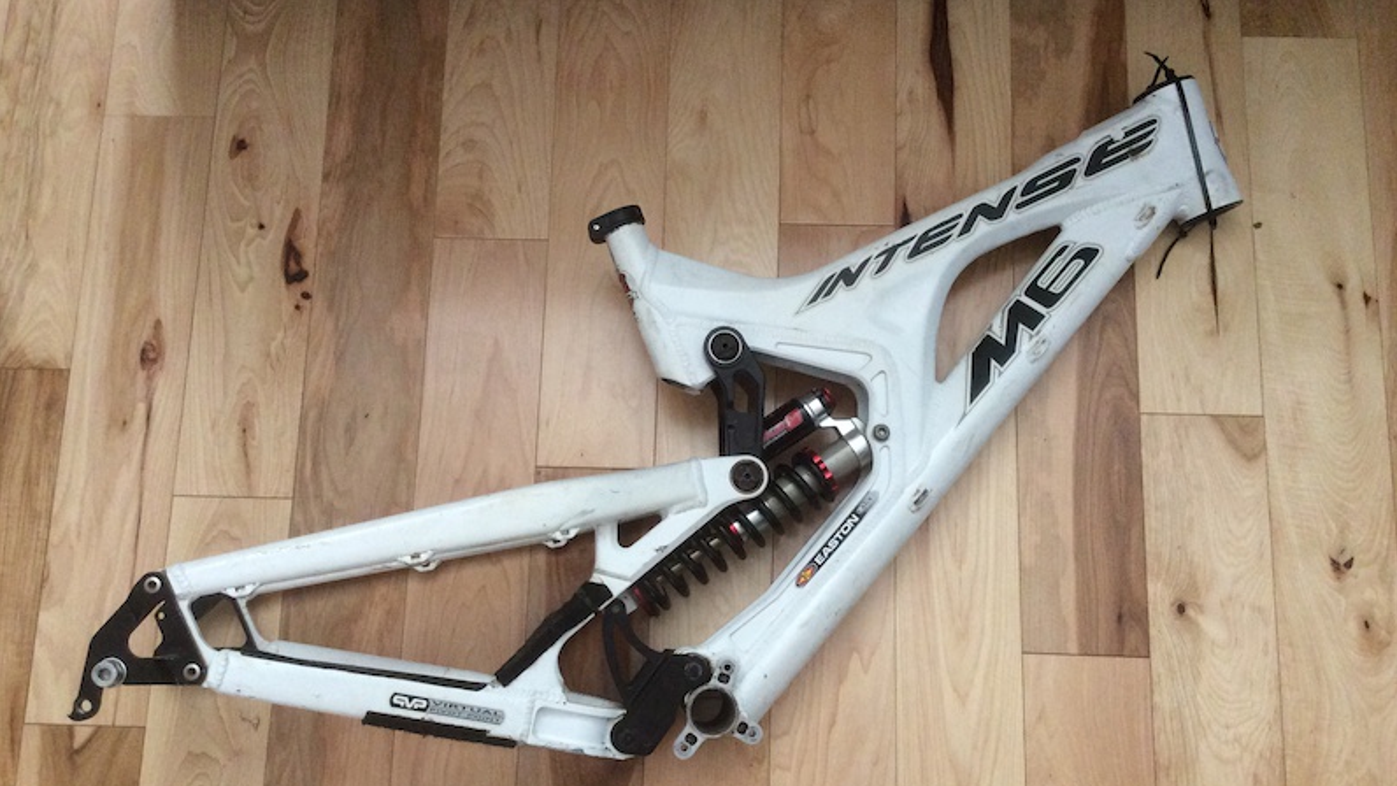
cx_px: 698
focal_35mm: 35
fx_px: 1297
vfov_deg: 33.7
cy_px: 437
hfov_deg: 56.6
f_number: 2.4
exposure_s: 1/25
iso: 160
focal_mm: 3.3
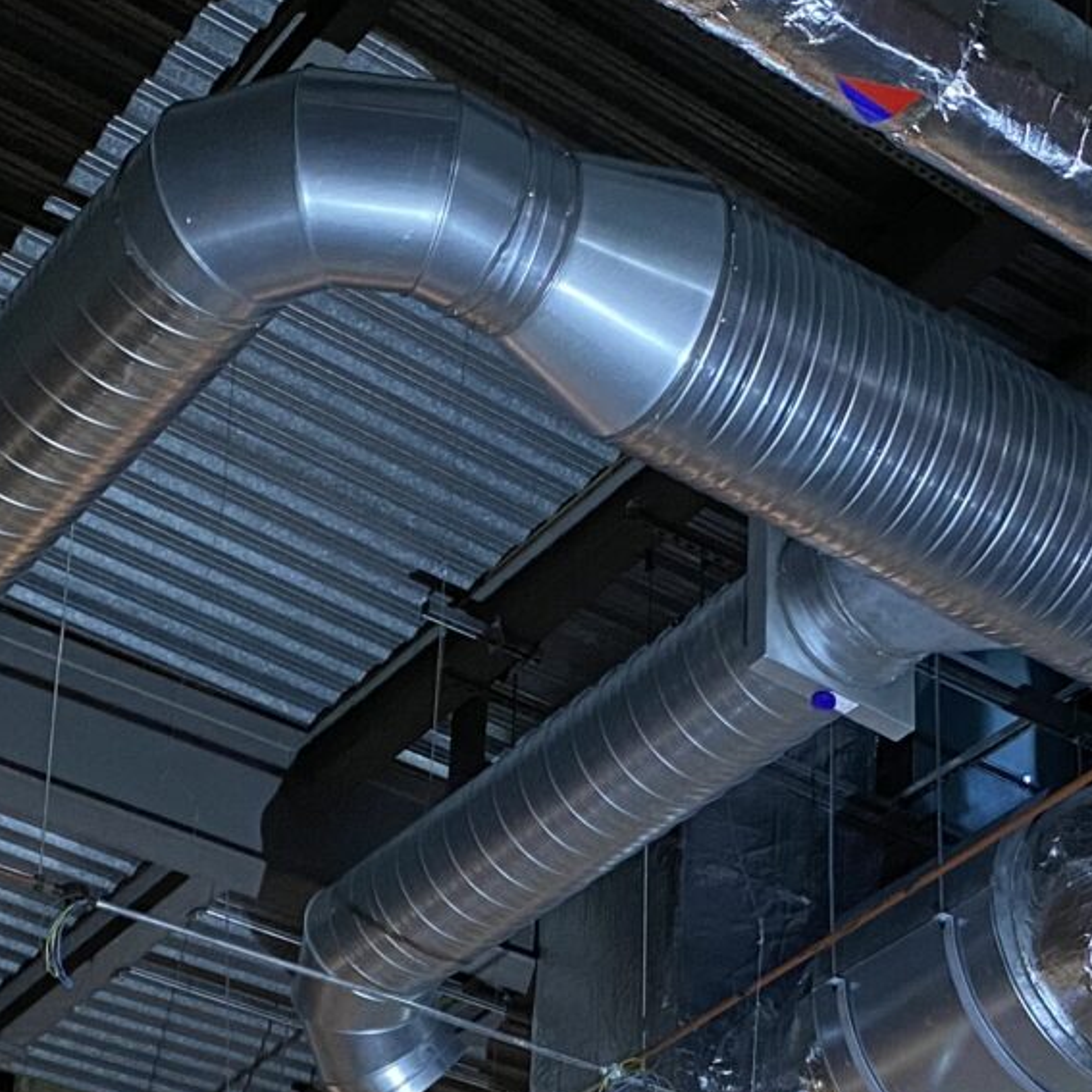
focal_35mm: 83
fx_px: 2962
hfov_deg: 20.7
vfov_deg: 19.9
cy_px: 1213
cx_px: 815
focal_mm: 4.25
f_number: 1.8
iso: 640
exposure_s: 1/25
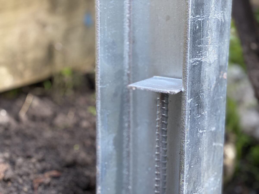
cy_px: 97
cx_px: 130
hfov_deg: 36.8
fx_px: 389
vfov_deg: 28.0
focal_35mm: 52
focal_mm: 6
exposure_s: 1/40
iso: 160
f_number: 2
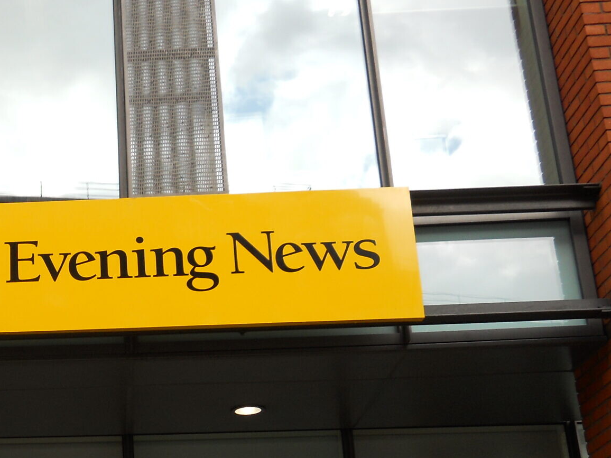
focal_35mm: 62
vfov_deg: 23.2
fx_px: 1094
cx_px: -20
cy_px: 380
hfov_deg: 28.9
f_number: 2.7
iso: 80
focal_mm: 5
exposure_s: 1/250
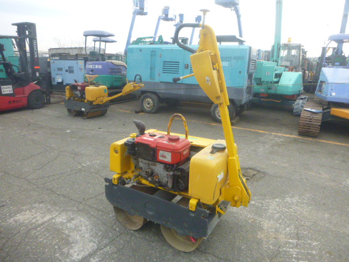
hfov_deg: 69.4
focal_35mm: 25
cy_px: 131
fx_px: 252
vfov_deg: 54.9
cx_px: 174
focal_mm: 4.5
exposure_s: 1/800
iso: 400
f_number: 9
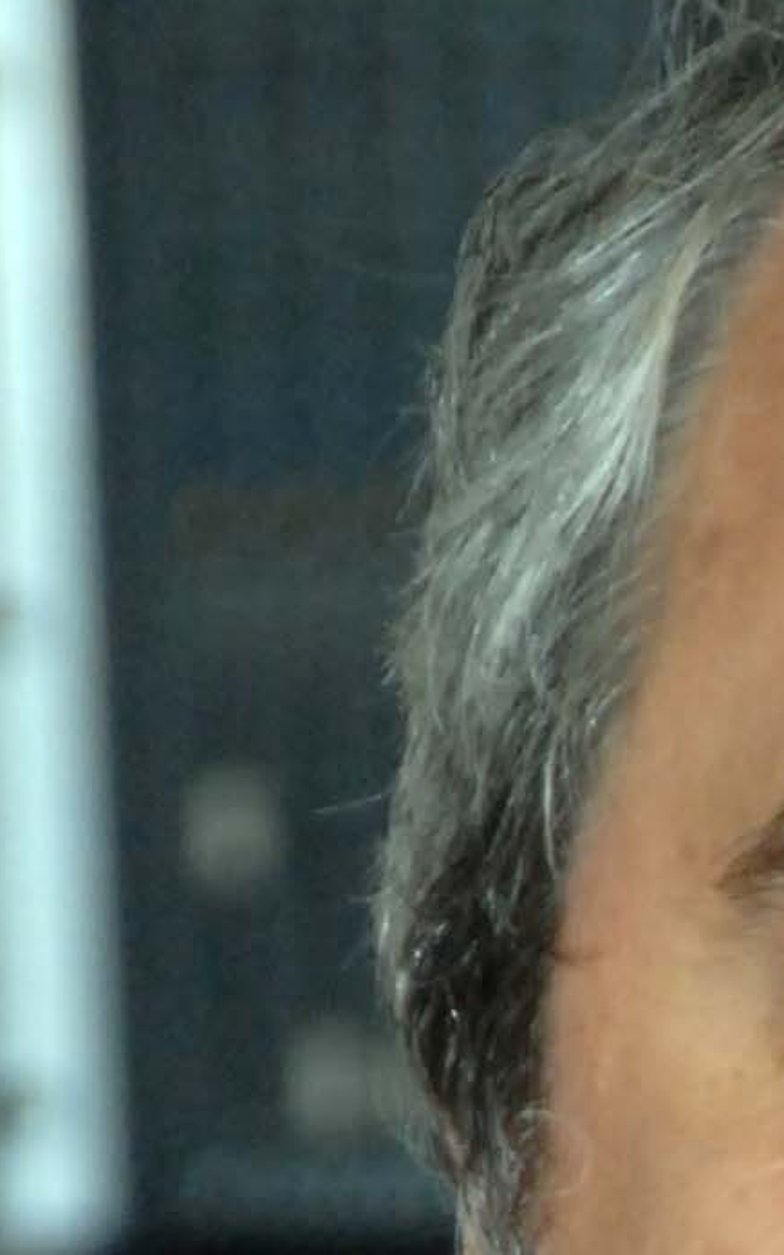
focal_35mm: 896
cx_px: 1263
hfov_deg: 1.5
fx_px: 30645
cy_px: 2757
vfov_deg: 2.3
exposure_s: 1/60
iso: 500
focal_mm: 105
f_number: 6.3
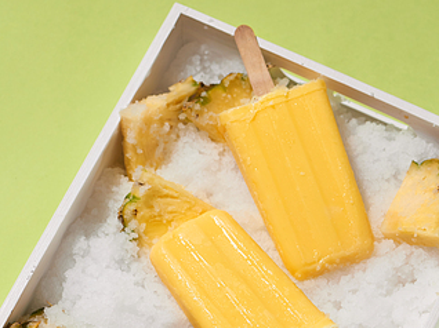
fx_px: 3016
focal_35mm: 238
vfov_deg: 6.2
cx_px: 232
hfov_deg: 8.3
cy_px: 301
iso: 100
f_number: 5.6
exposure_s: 1/125
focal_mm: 105
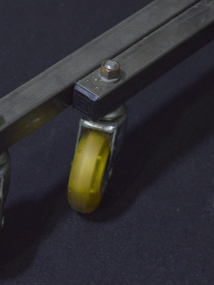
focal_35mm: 120
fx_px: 987
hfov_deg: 12.3
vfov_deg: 16.5
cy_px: 142
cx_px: 33
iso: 800
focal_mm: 55
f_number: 5.6
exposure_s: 1/60
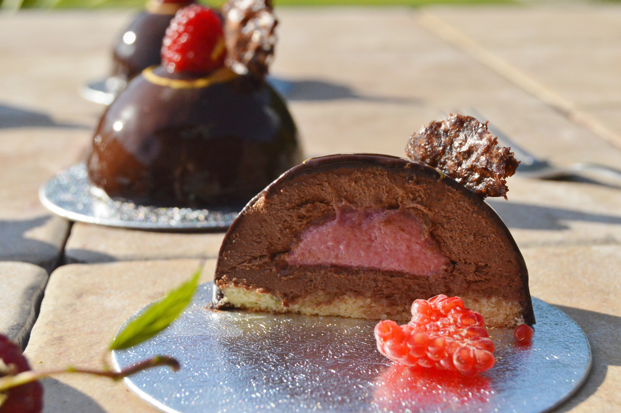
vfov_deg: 19.7
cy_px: 206
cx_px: 310
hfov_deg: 29.3
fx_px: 1189
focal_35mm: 69
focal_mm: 46
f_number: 8
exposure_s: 1/3200
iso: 1600
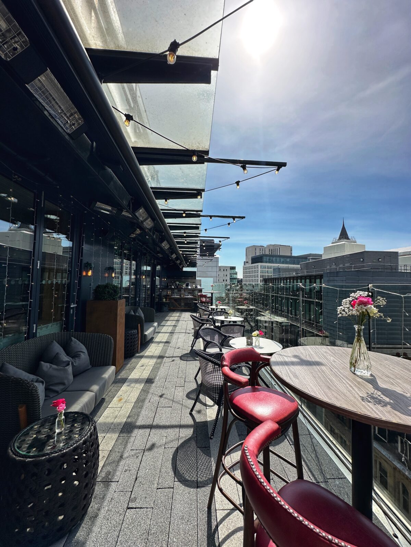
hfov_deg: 85.7
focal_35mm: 14
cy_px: 274
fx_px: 222
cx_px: 206
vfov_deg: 102.1
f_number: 2.2
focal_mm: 2.22
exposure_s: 1/3205
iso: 50
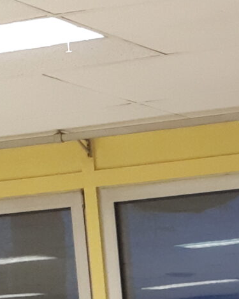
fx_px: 1274
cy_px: 518
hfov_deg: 9.1
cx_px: 663
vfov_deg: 12.4
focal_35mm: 144
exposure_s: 1/25
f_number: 1.9
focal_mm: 3.6
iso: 200
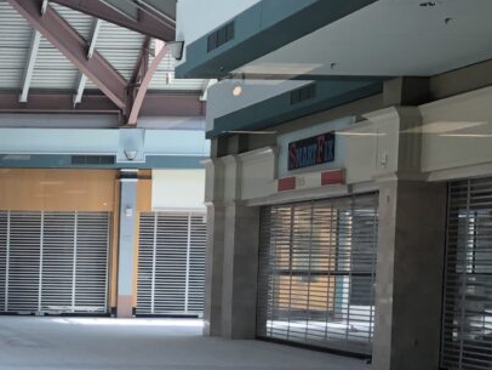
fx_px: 1294
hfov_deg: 19.8
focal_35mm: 91
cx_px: -149
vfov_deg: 16.0
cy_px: 351
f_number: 1.8
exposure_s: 1/120
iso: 50
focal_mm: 3.99
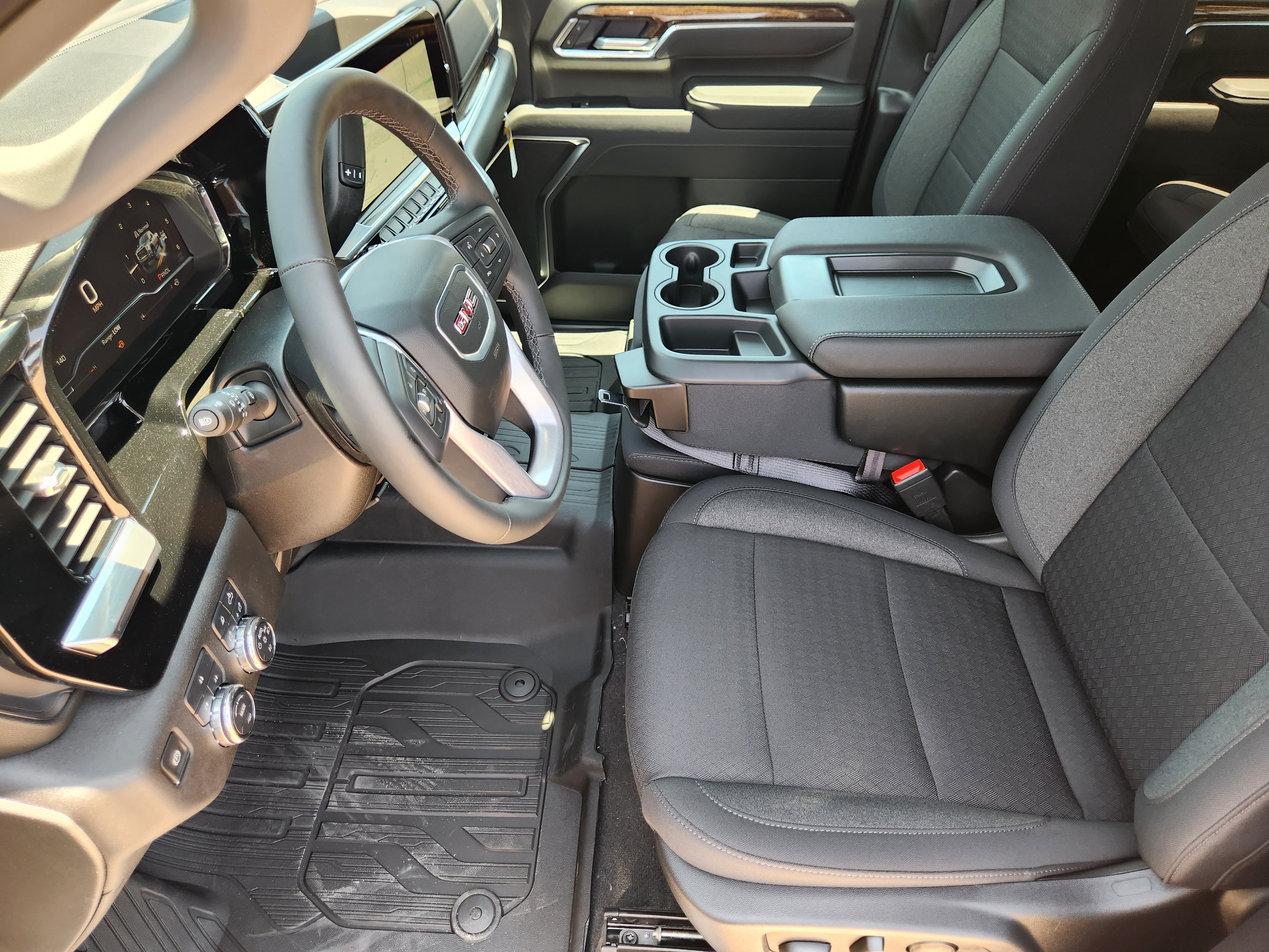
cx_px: 634
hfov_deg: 73.9
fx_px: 843
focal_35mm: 23
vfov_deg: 58.9
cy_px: 476
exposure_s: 1/180
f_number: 1.8
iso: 100
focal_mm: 5.4
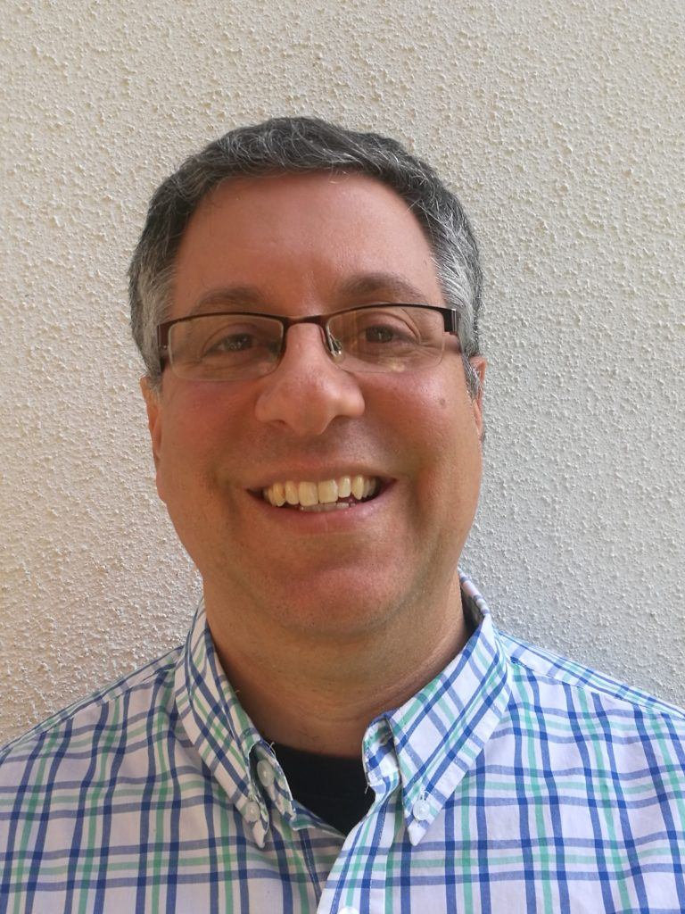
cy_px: 457
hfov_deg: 33.6
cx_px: 342
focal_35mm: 43
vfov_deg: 43.9
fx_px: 1135
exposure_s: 1/133
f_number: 2.2
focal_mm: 4.5
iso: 50
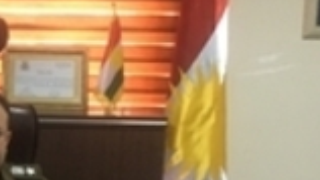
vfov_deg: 10.9
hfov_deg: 18.1
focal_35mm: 110
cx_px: -99
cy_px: 191
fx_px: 934
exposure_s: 1/25
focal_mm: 4.15
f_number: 2.2
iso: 200
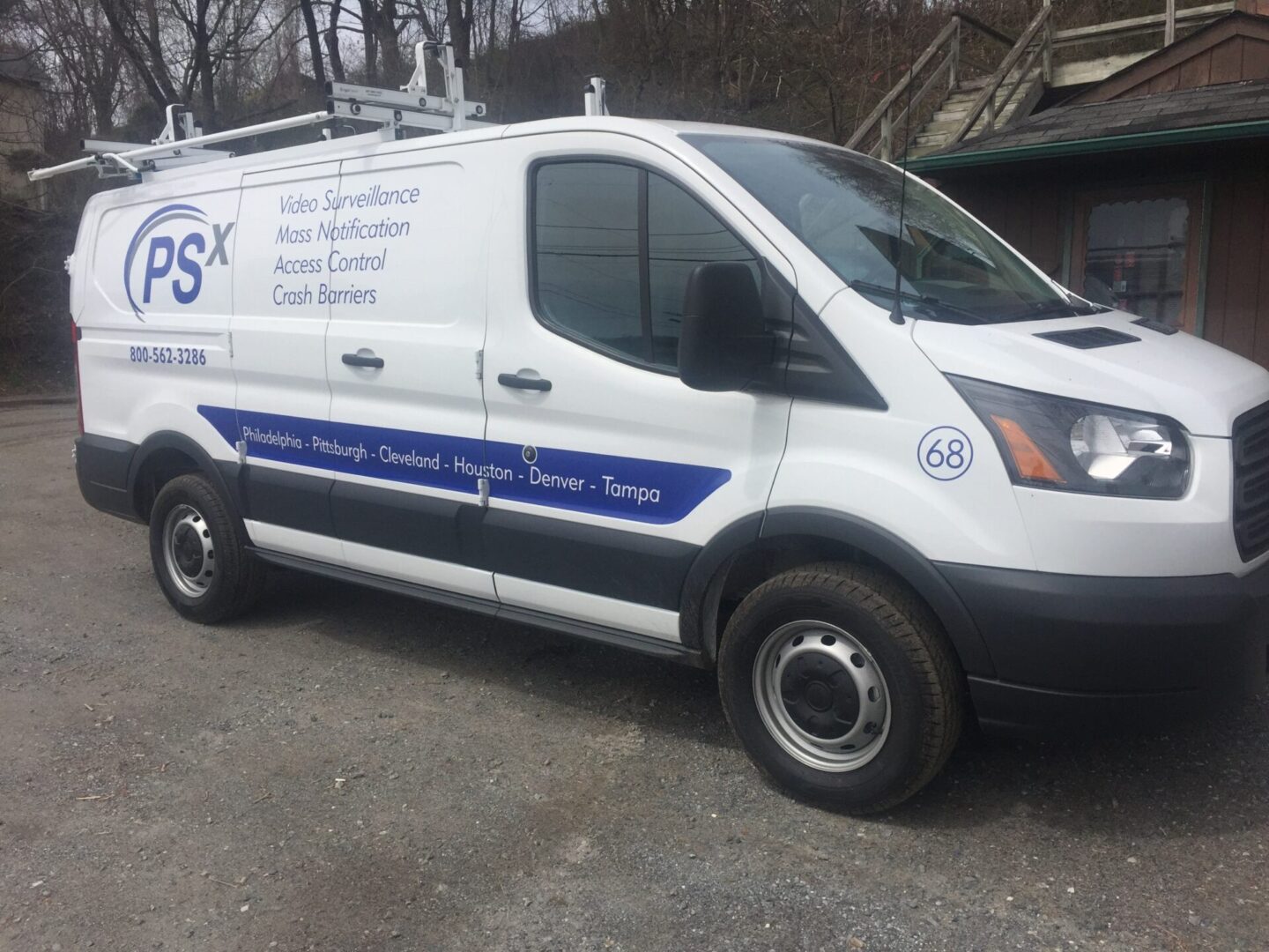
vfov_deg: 48.2
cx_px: 634
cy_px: 476
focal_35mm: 29
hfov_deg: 61.7
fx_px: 1063
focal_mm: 4.15
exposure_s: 1/3597
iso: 32
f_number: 2.2
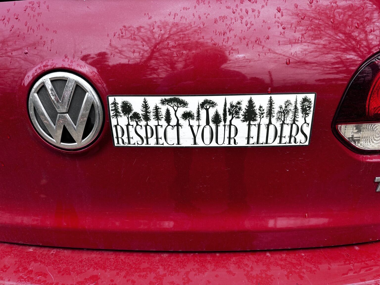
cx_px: 190
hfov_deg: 67.3
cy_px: 142
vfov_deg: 53.1
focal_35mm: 26
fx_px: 285
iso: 50
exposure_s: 1/454
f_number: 1.6
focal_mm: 5.96
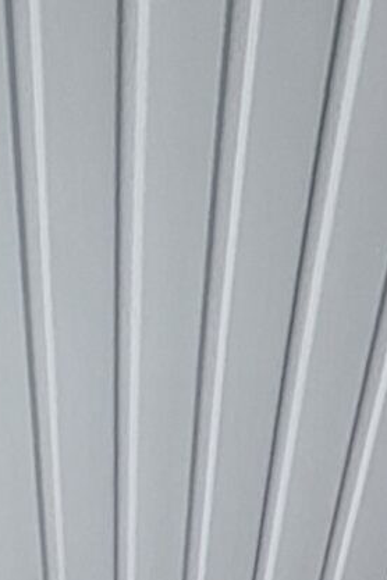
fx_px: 1338
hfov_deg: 13.7
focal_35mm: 83
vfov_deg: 11.7
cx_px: 803
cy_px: 1714
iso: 160
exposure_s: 1/50
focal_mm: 1.74
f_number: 2.2
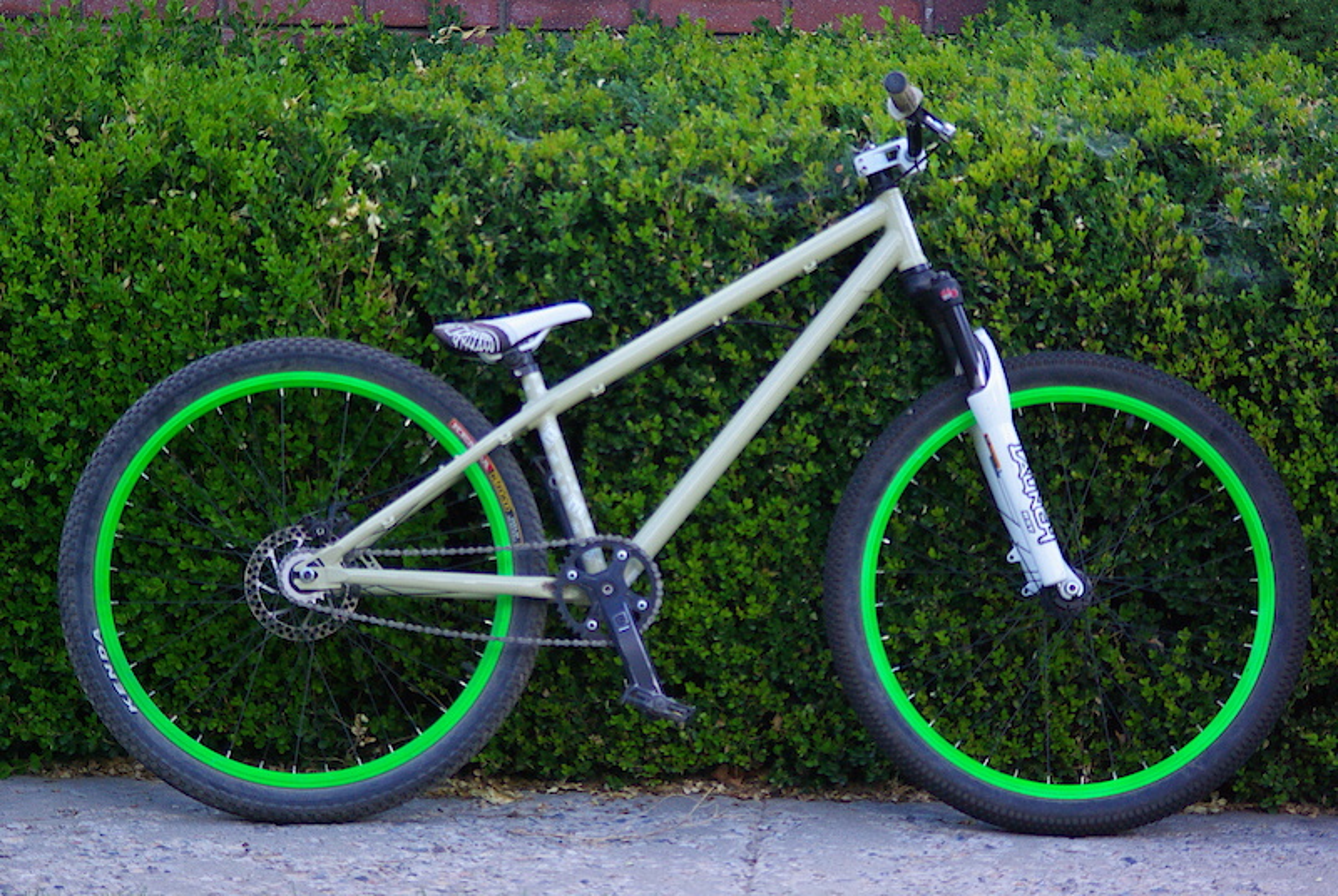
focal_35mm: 150
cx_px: 669
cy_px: 448
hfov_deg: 13.7
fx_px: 5583
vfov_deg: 9.2
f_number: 4.5
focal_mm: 100
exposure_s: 1/500
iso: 800
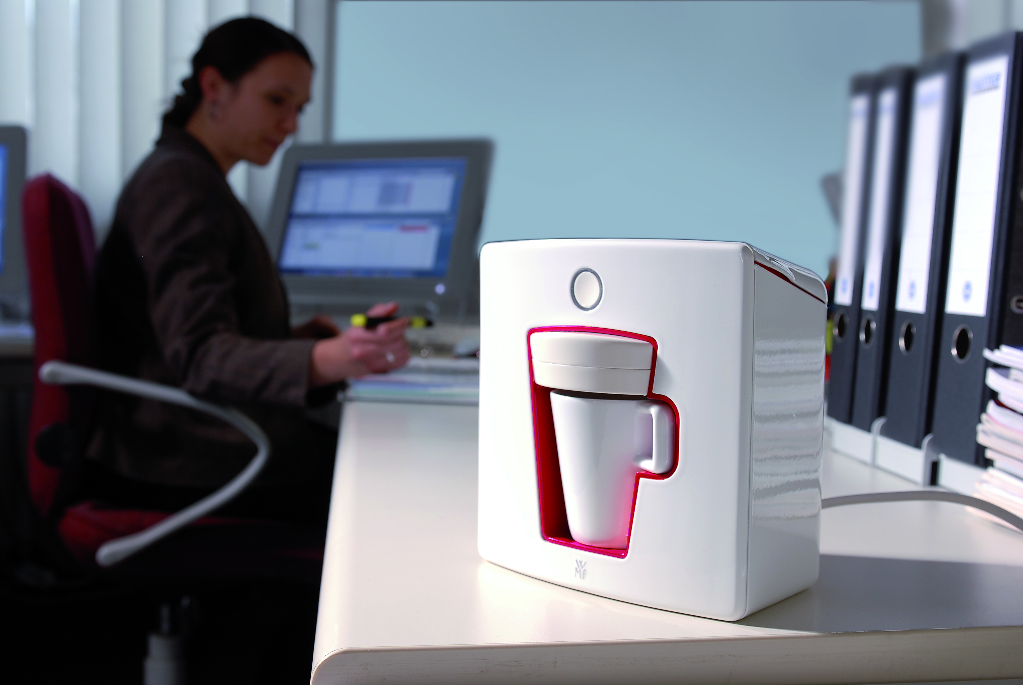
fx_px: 1366
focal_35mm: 48
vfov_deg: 28.2
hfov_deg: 41.1
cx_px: 512
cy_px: 342
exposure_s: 1/15
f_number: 5.6
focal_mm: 32
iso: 100
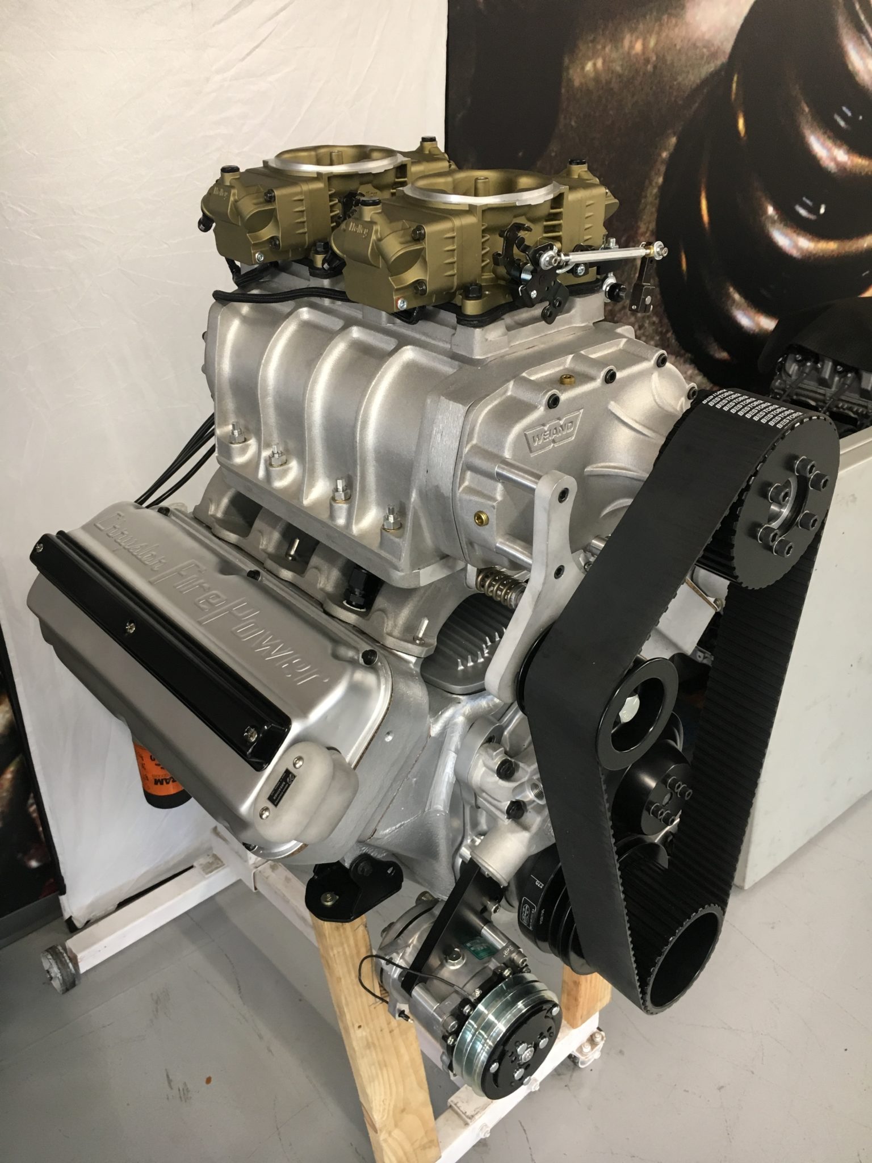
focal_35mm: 29
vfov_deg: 61.7
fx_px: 974
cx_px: 436
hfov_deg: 48.2
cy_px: 582
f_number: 2.2
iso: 80
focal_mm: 4.15
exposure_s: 1/30
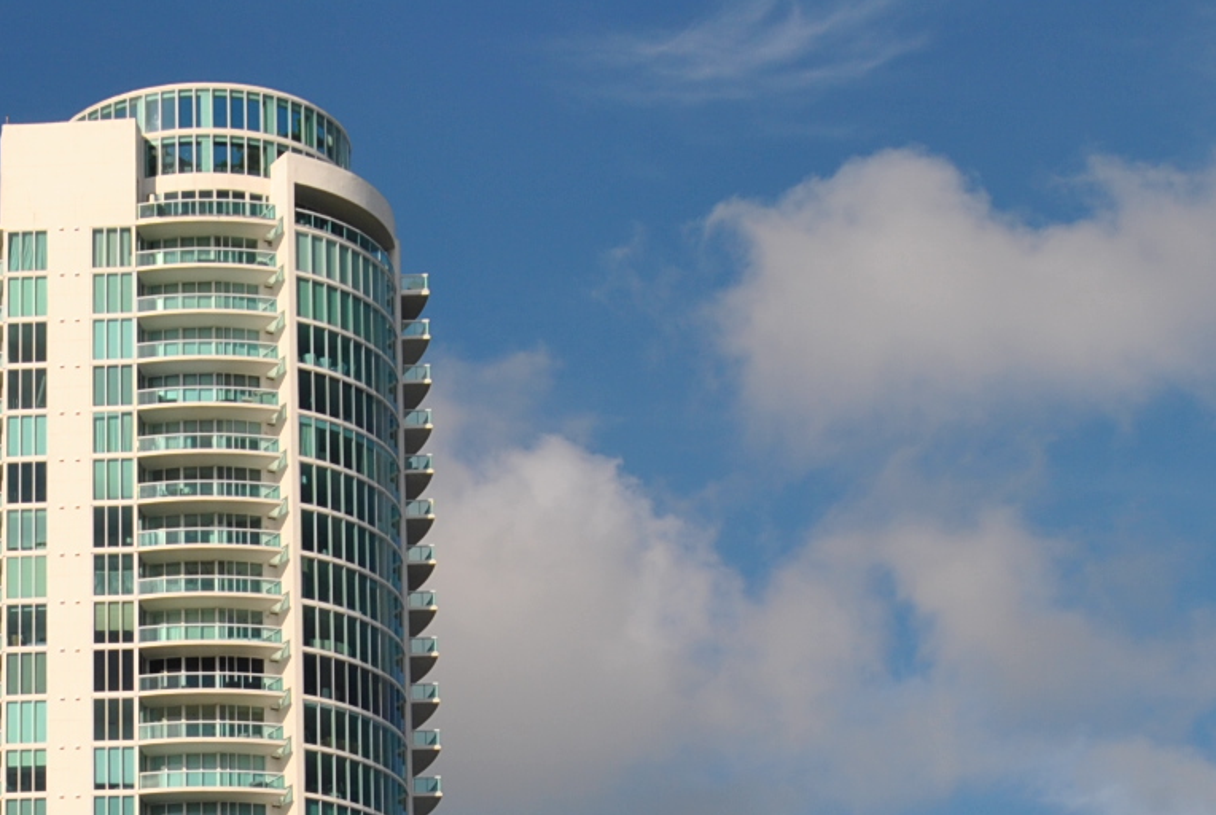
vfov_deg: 11.8
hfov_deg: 17.5
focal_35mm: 114
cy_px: 1028
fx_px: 3857
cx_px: 6
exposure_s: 1/320
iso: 100
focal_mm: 30
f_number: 9
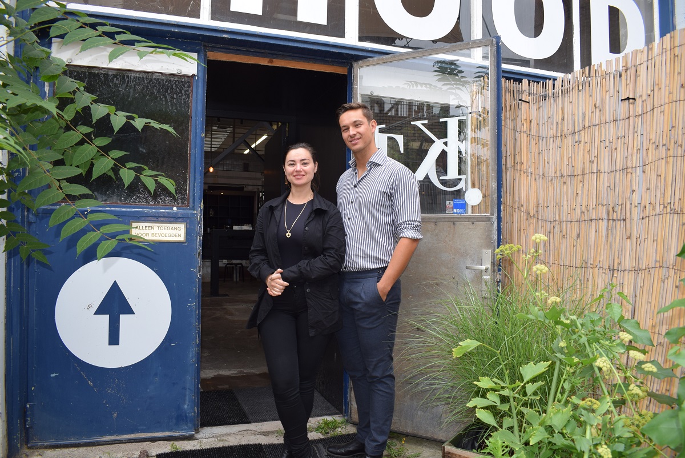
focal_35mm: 27
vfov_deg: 48.0
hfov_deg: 67.3
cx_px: 342
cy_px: 229
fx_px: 514
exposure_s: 1/125
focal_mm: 18
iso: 250
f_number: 5.6
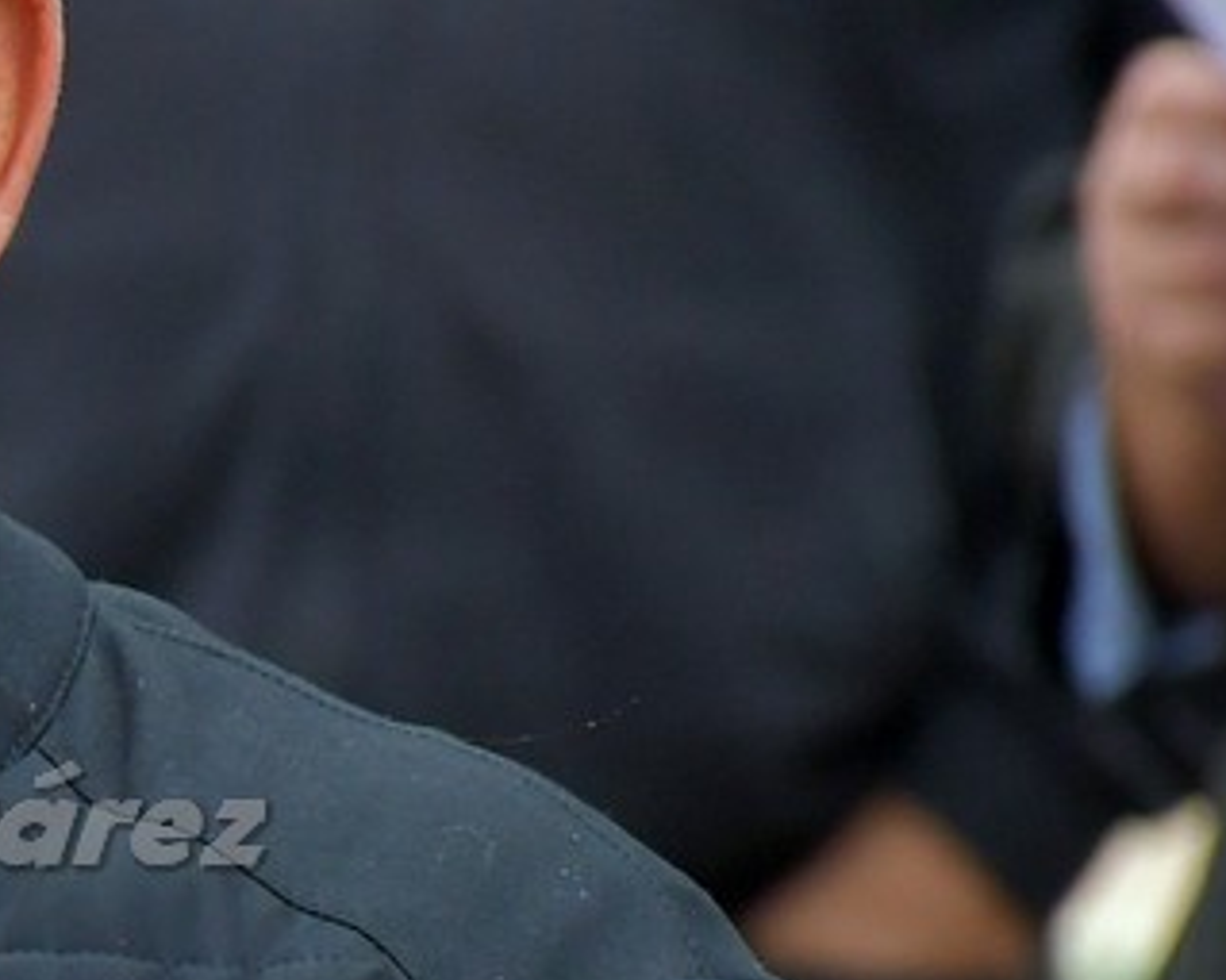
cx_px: -480
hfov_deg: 3.1
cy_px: 571
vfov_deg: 2.4
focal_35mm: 632
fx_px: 22925
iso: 1400
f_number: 5.6
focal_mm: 140
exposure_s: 1/640
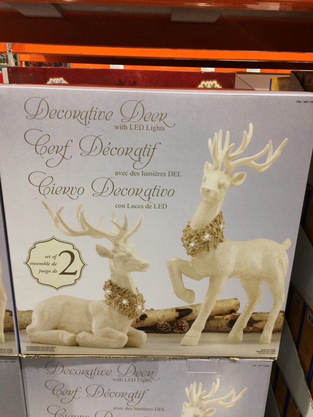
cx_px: 156
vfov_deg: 61.7
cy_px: 208
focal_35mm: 29
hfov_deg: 48.2
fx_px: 350
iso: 160
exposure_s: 1/30
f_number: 2.2
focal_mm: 4.15
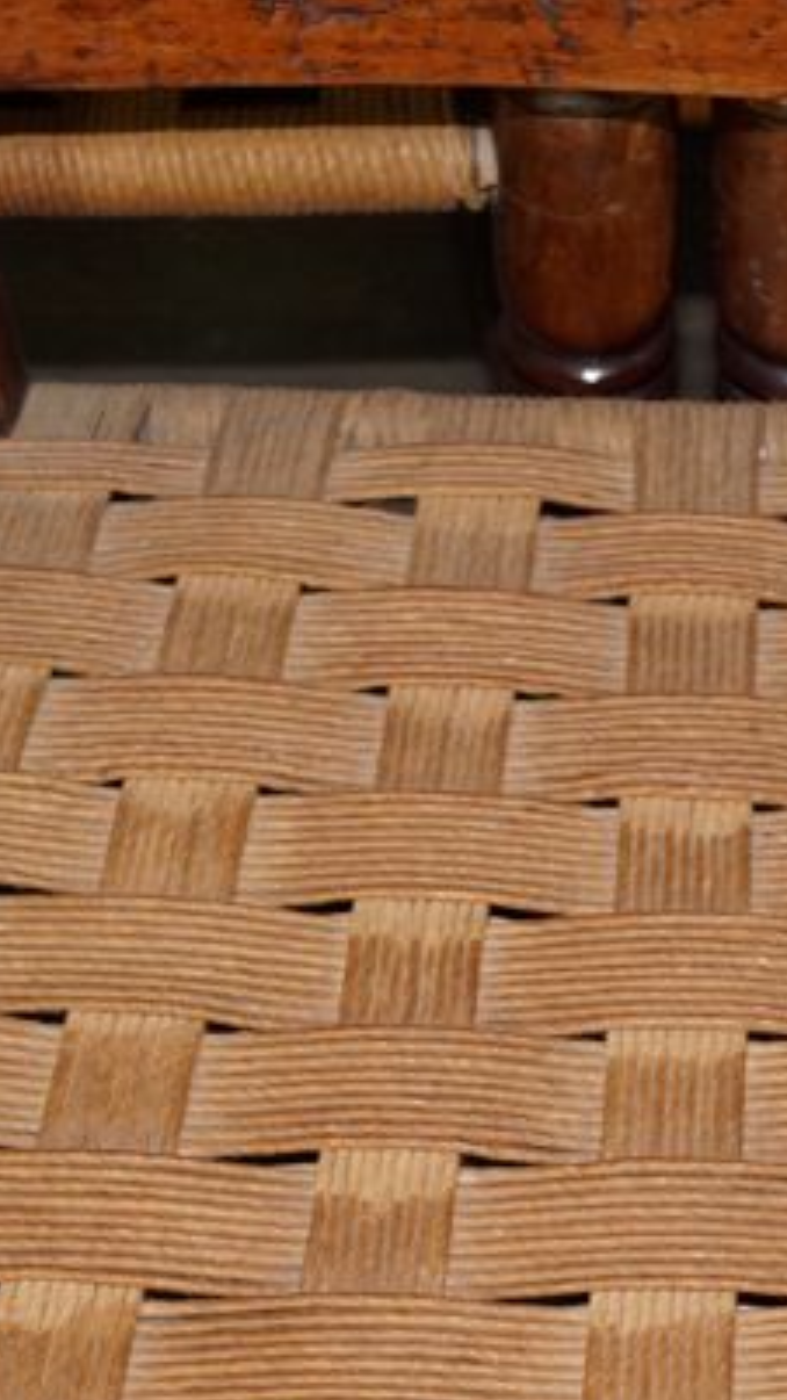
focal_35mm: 86
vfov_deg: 24.5
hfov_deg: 13.9
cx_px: 707
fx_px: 3192
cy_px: 1041
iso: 640
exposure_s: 1/60
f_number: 4
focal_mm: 22
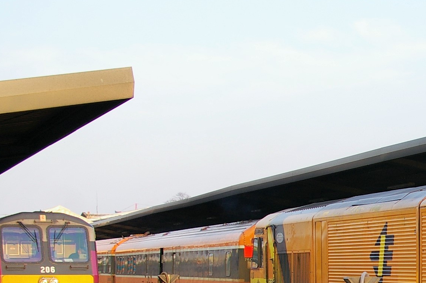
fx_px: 1123
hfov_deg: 20.7
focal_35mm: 95
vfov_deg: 14.2
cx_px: 441
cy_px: 267
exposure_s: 1/125
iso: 200
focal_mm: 24
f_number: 5.6
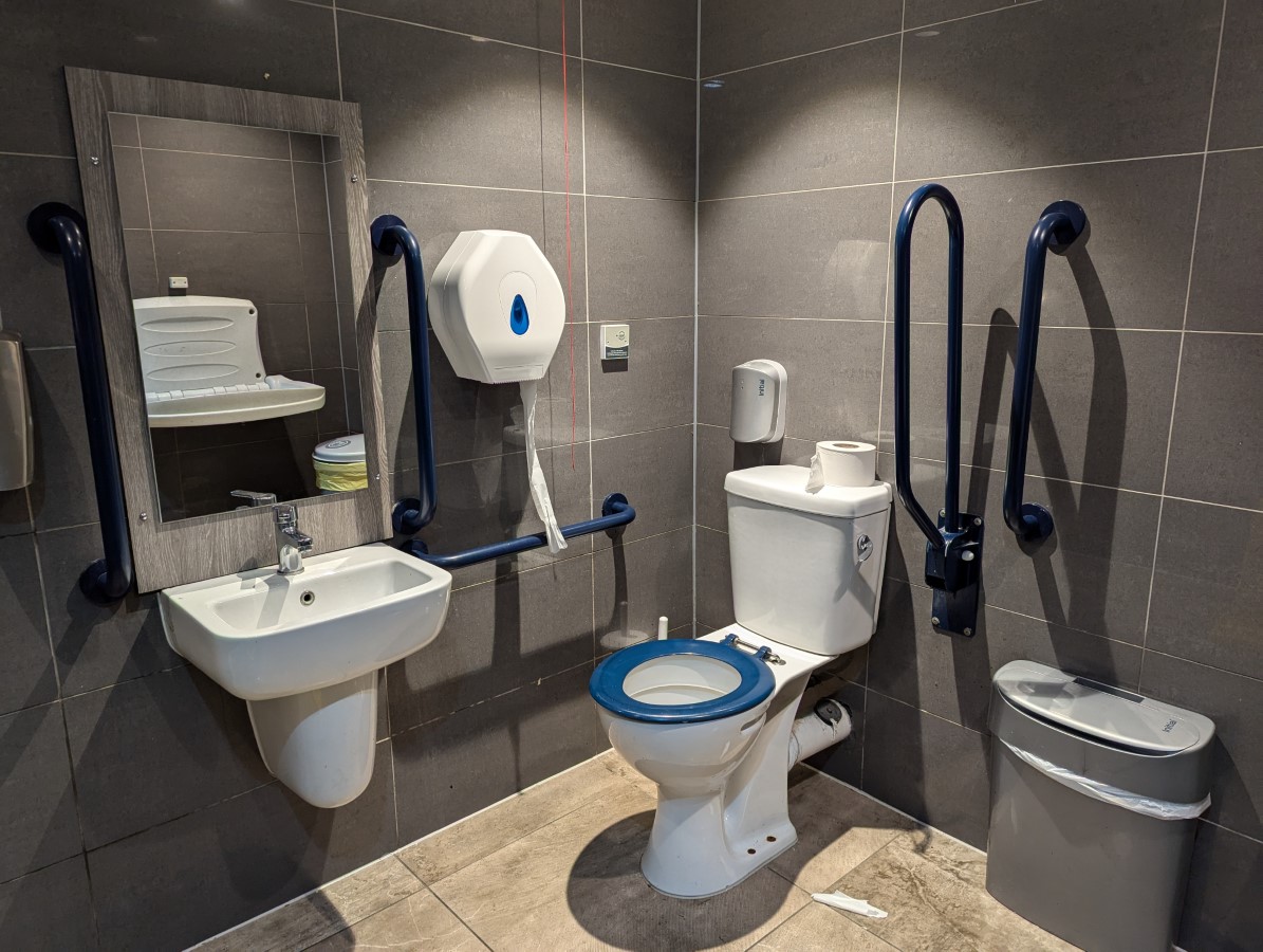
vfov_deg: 56.9
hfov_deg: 71.5
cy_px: 476
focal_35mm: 24
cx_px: 632
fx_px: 877
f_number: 1.85
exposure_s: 1/25
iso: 107
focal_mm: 6.81
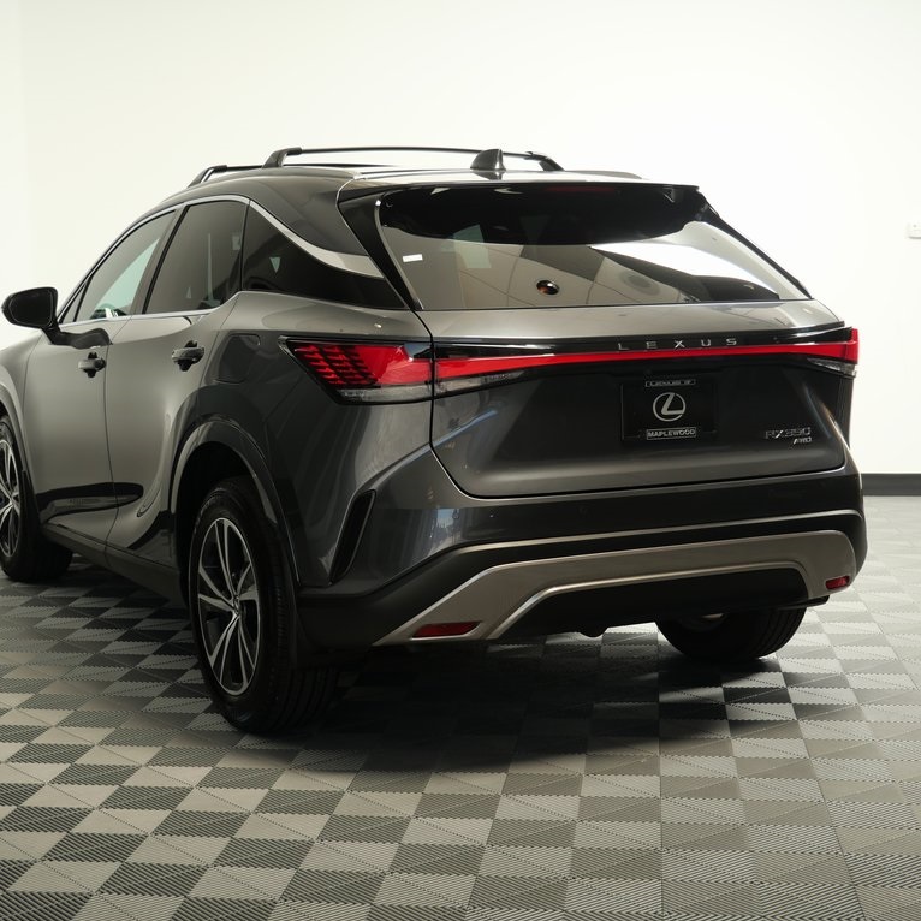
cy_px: 460
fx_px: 1565
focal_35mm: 52
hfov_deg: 32.8
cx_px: 422
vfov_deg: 32.8
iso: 250
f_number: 4.5
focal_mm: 22
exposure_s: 1/250
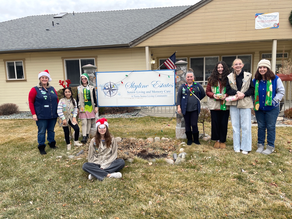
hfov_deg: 67.3
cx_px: 146
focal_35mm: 26
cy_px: 110
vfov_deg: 53.1
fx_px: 219
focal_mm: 5.1
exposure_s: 1/121
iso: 40
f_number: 1.6
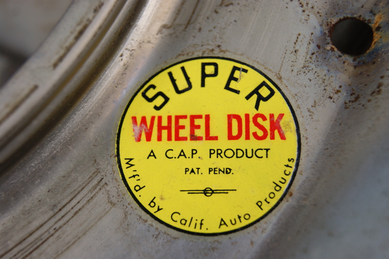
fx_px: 810
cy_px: 130
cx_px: 194
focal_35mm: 75
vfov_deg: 18.2
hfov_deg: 27.0
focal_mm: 50
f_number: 5.6
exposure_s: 1/80
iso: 200
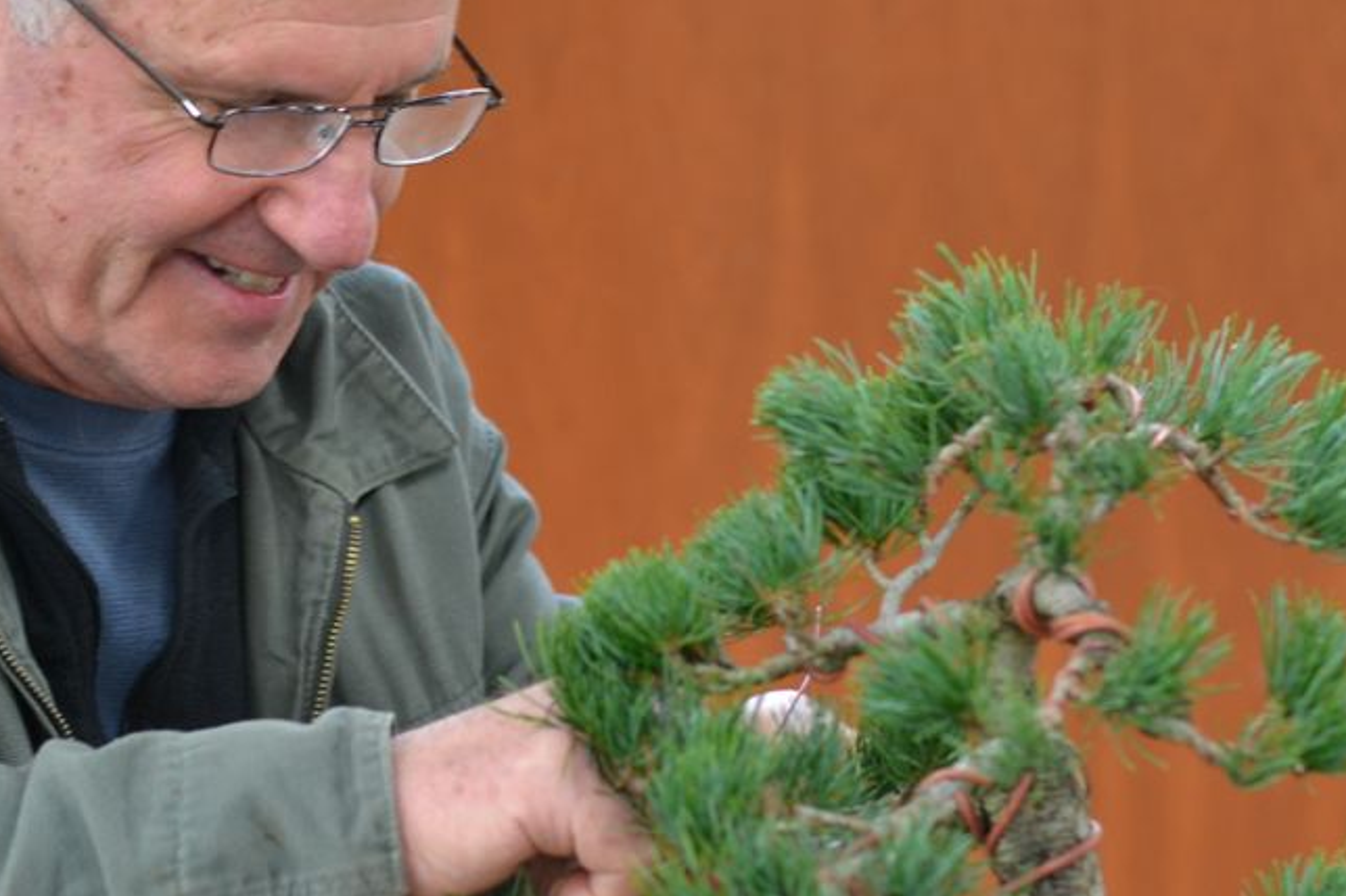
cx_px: 385
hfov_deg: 13.7
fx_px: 5569
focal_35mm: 149
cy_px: 454
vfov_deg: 9.2
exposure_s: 1/60
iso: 400
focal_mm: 50
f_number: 2.8
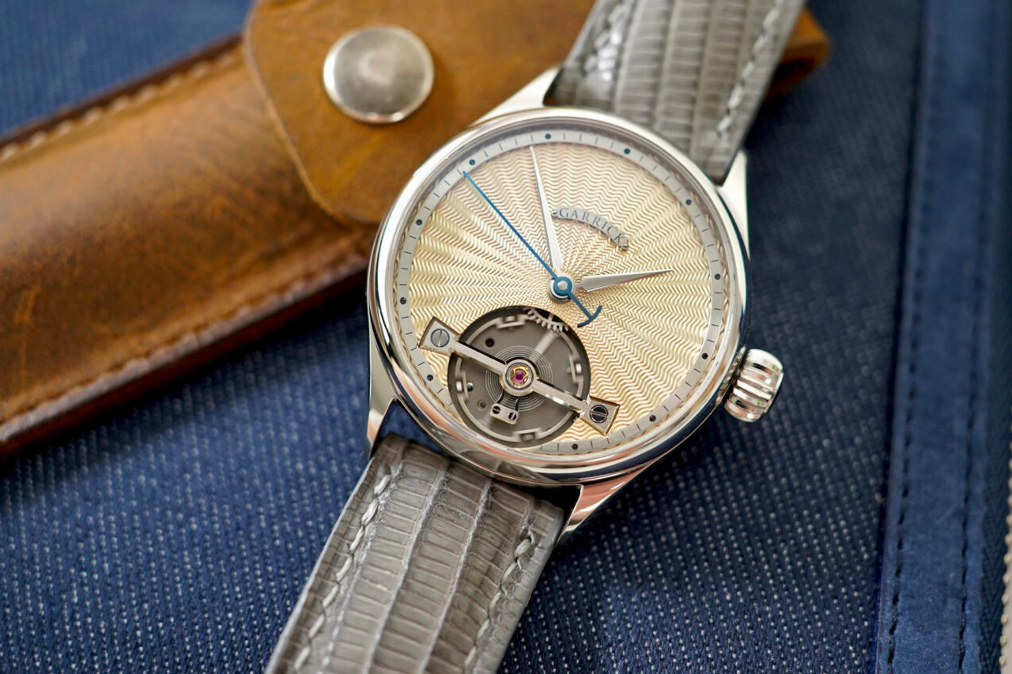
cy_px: 324
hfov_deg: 46.4
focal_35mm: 42
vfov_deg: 31.9
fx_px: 1180
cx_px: 546
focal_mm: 35
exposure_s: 1/250
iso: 1600
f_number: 3.2
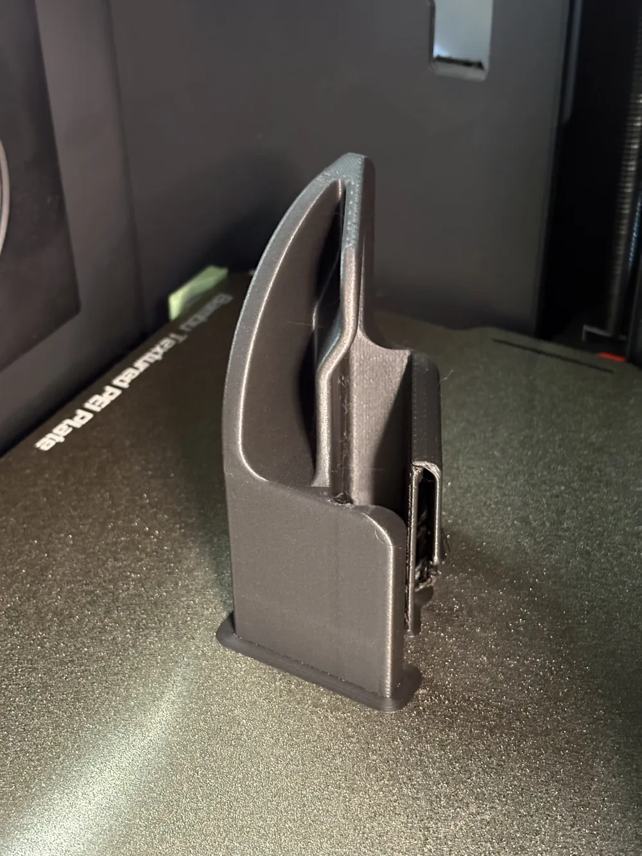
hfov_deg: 28.0
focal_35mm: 52
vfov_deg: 36.8
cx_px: 321
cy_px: 428
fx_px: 1286
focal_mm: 5.96
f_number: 1.6
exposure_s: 1/18
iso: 400
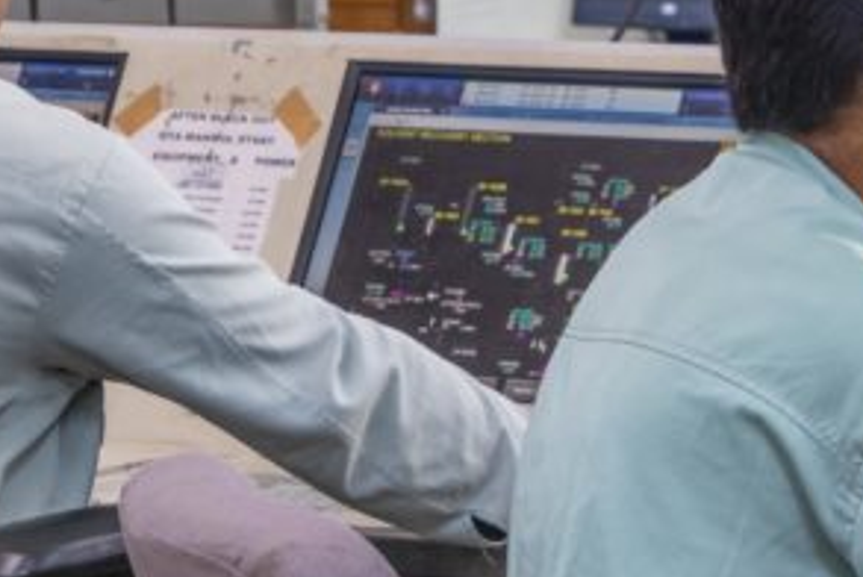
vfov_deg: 5.1
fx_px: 6455
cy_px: -16
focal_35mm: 269
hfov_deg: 7.6
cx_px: 719
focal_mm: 77
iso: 1600
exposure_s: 1/8
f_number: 9
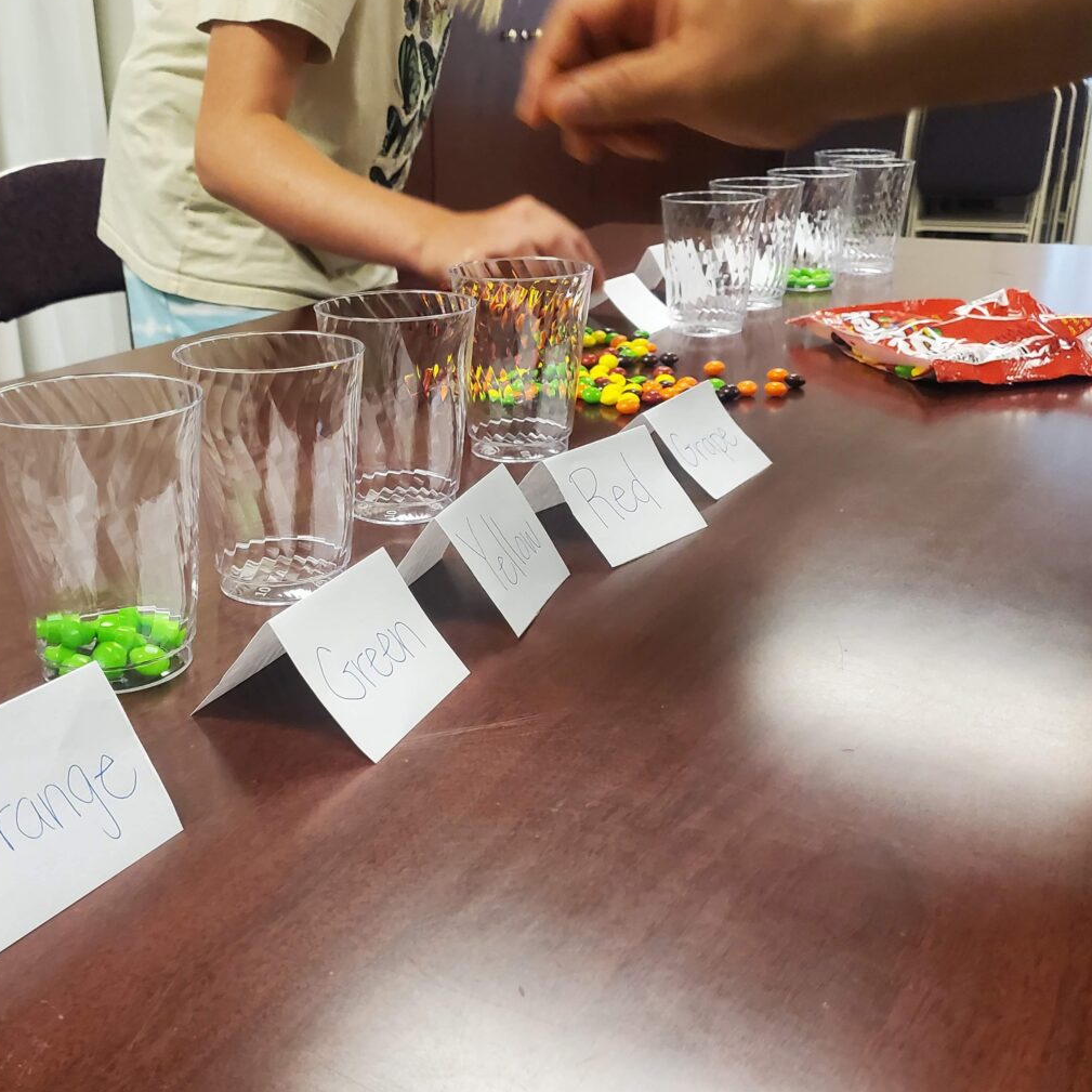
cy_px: 504
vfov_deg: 47.2
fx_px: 1249
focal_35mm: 35
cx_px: 331
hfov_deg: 46.2
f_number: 1.5
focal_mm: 4.3
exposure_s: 1/120
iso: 400
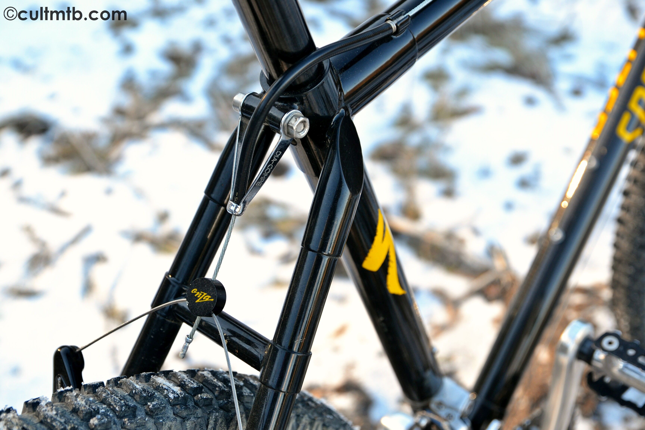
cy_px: 215
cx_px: 322
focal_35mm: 52
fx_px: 941
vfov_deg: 25.8
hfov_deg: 37.9
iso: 180
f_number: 5.6
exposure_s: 1/125
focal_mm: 35
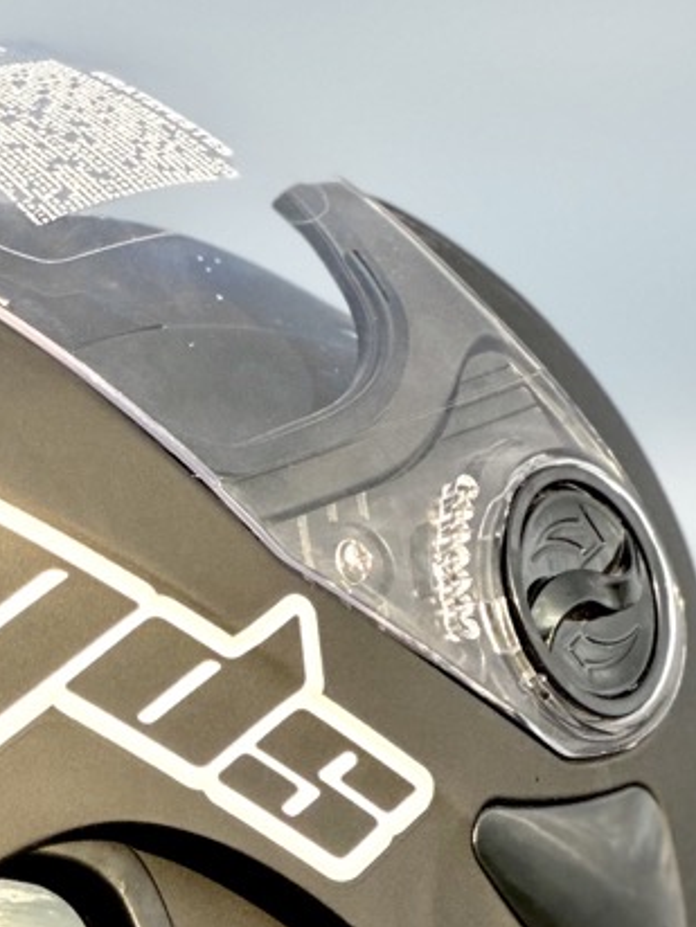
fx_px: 6407
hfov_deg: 6.2
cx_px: -95
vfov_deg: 8.2
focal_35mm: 239
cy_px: 1220
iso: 80
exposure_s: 1/121
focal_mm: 9
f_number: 2.8
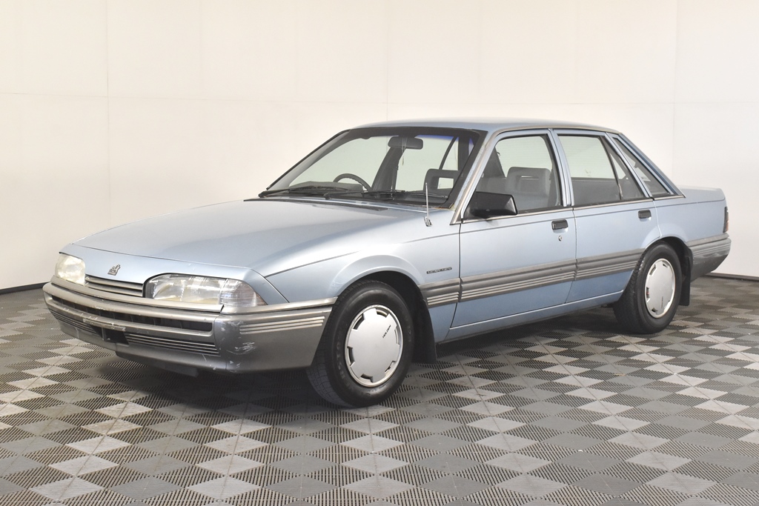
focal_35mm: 51
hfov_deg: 38.9
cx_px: 380
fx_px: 1075
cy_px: 253
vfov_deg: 26.5
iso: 1600
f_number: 9
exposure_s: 1/320
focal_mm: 34
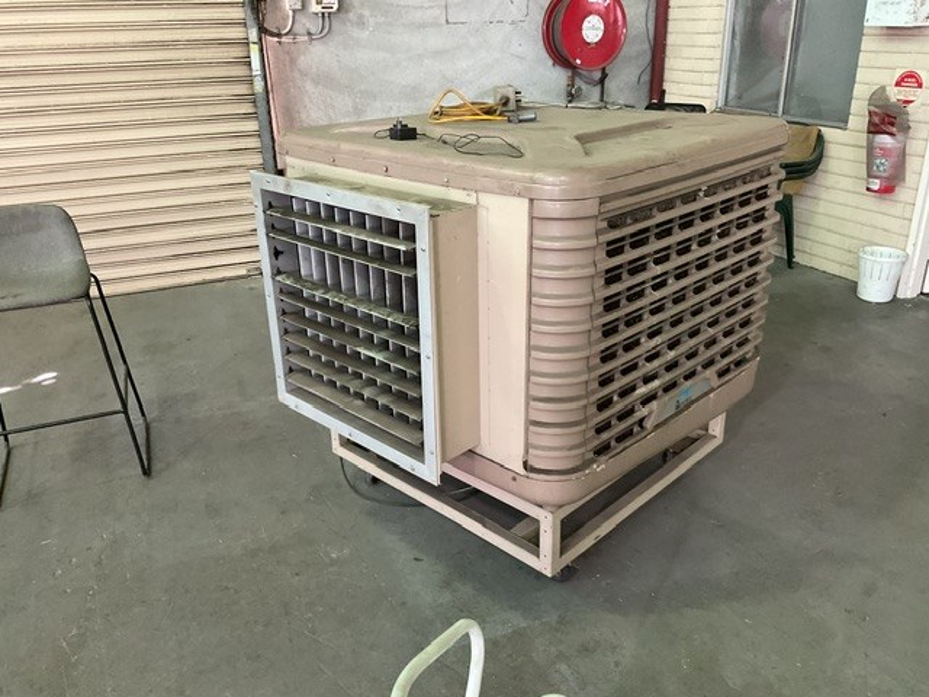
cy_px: 348
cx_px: 464
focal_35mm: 29
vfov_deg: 48.2
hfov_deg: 61.7
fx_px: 778
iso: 200
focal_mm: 3
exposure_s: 1/33
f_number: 1.8
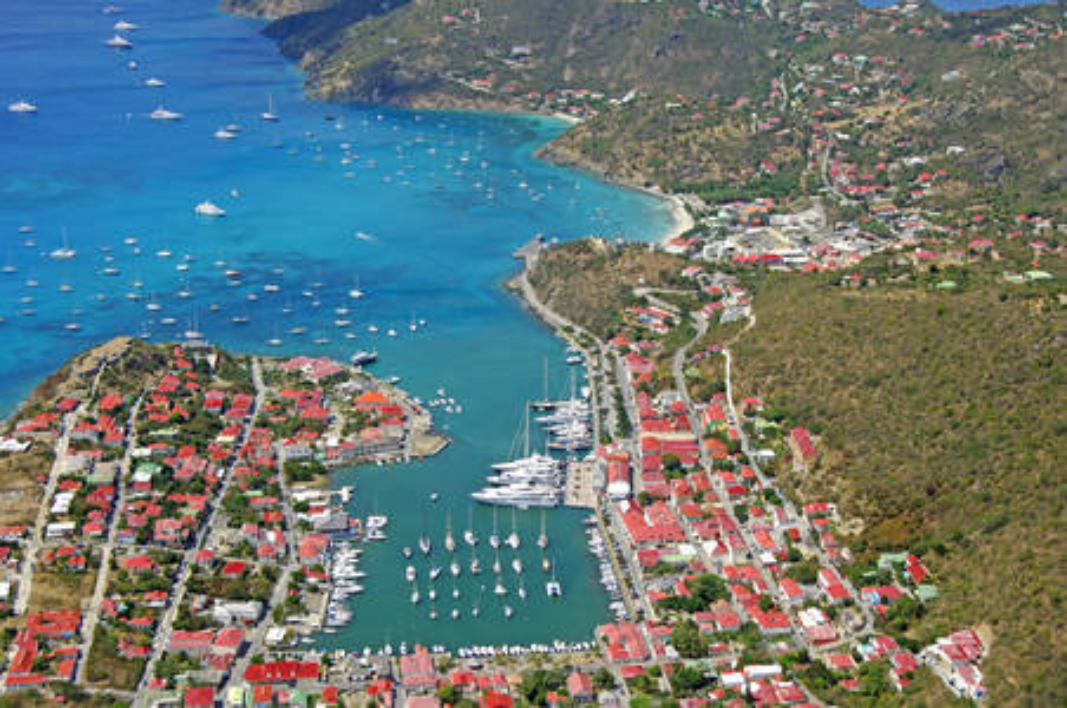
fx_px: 1776
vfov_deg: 22.6
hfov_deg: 33.4
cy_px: 354
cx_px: 534
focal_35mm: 60
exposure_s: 1/1250
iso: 400
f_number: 7.6
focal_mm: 40
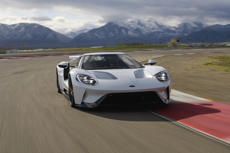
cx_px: 115
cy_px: 76
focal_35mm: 57
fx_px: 364
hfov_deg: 35.0
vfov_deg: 23.8
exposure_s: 1/25
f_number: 10
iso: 100
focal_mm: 38
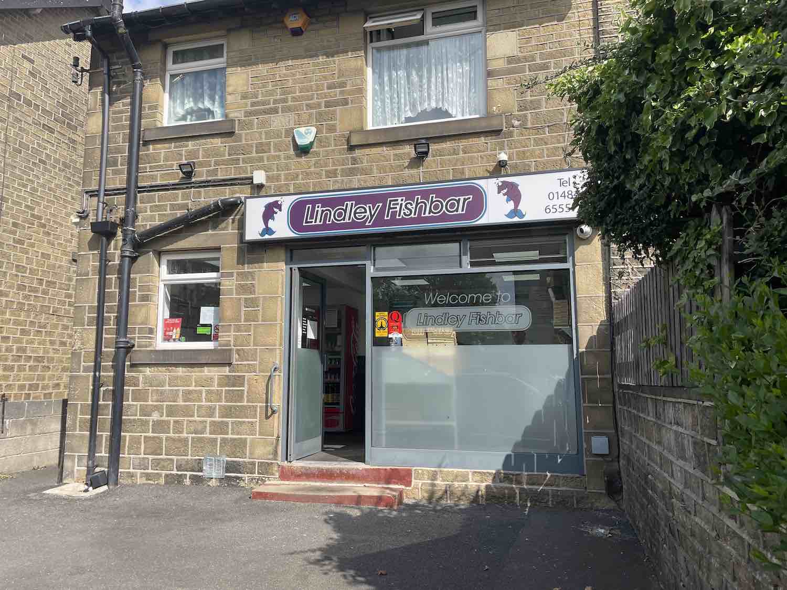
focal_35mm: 26
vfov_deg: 53.1
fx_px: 591
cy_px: 295
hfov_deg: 67.3
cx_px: 394
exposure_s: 1/2257
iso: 32
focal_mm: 4.2
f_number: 1.6
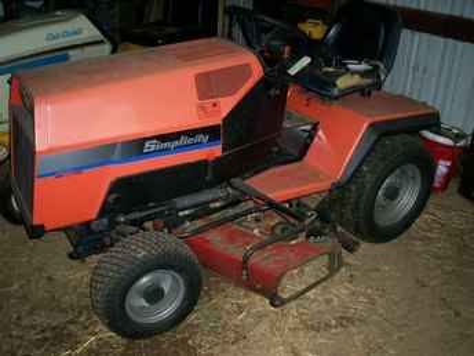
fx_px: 493
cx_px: 237
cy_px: 178
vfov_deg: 39.7
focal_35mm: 36
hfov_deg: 51.4
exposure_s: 1/64
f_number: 4.5
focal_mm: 5.9
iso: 140
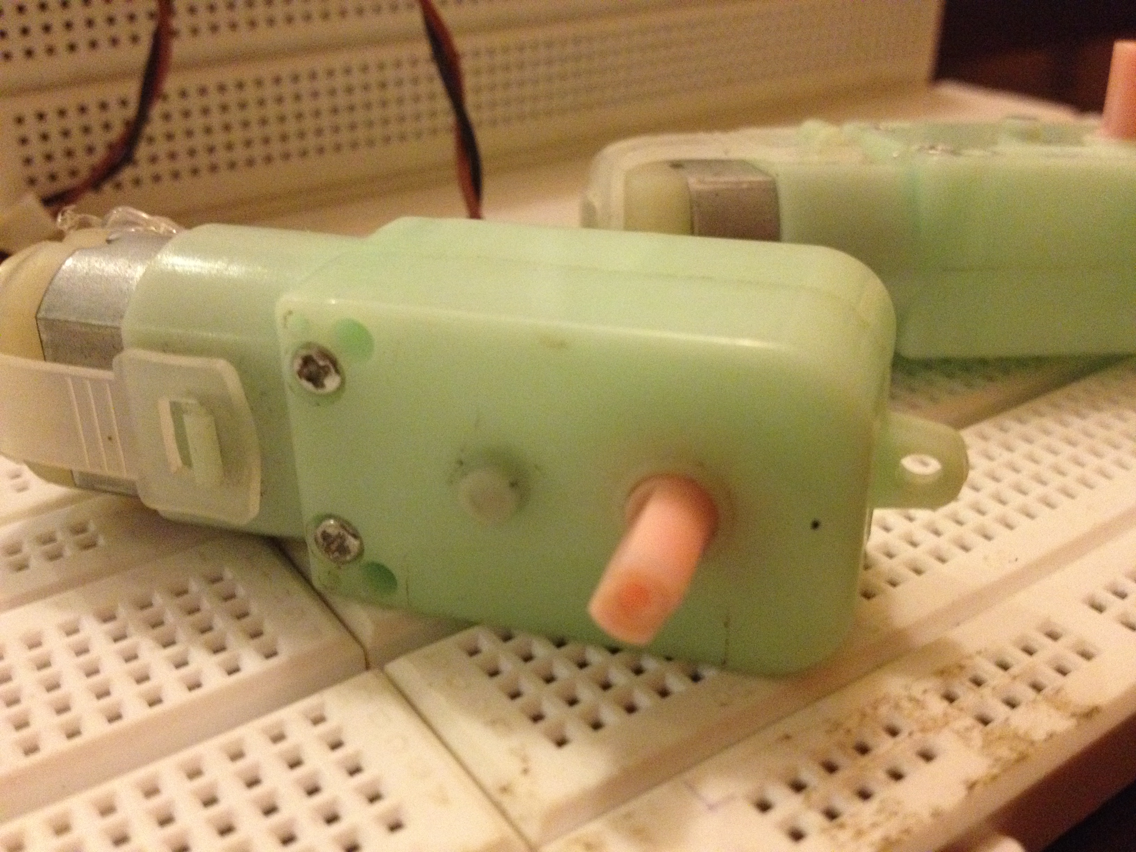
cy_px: 426
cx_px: 568
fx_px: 1149
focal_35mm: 35
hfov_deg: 52.6
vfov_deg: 40.7
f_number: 2.4
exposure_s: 1/15
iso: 500
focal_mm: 4.28
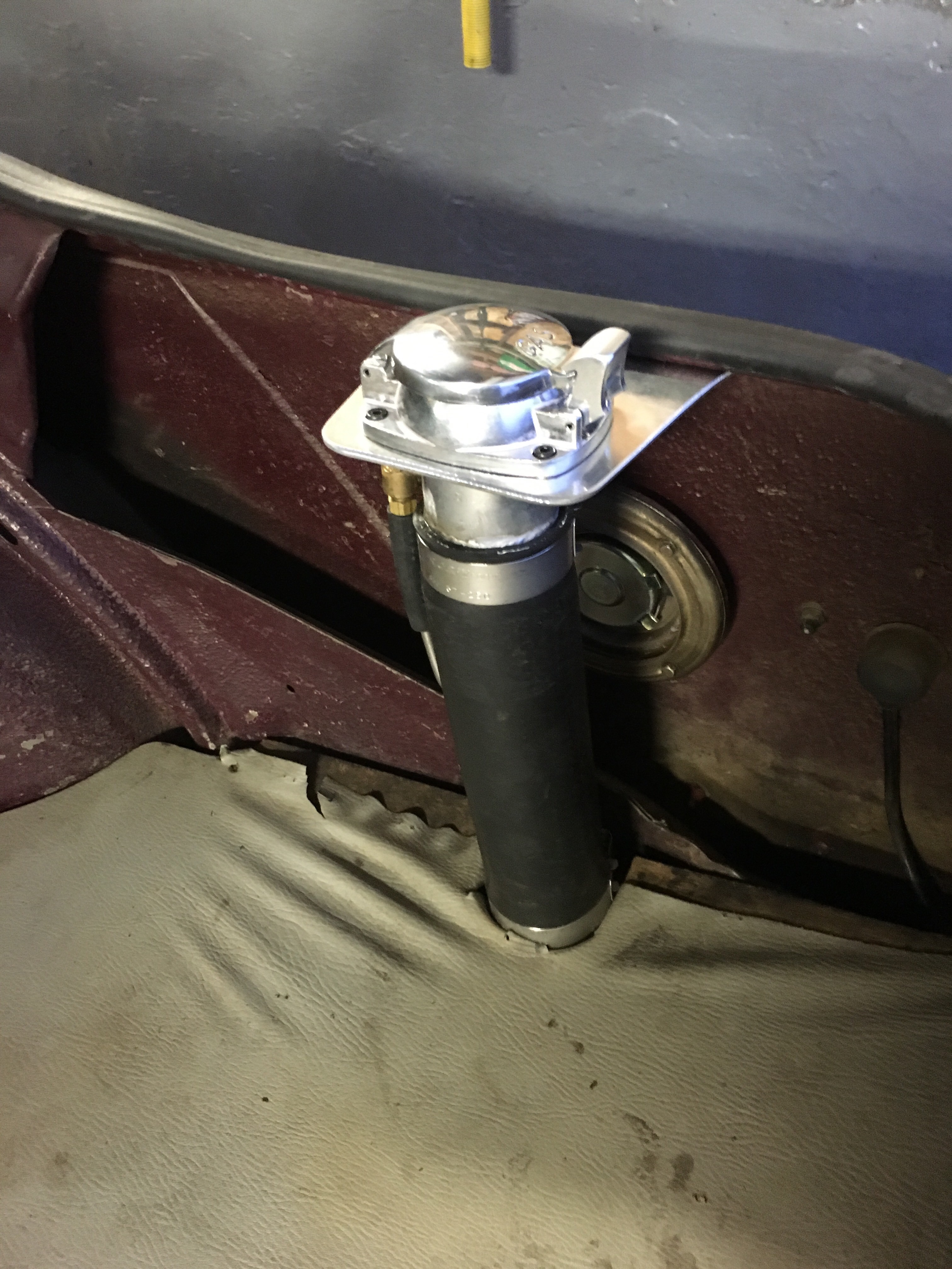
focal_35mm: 29
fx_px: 1063
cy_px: 634
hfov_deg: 48.2
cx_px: 476
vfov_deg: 61.7
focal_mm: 4.15
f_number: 2.2
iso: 500
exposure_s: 1/15
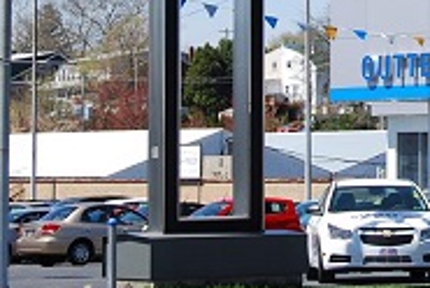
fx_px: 2584
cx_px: 537
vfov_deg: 6.3
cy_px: -116
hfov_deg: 9.4
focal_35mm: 216
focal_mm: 42
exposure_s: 1/250
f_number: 8
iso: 100
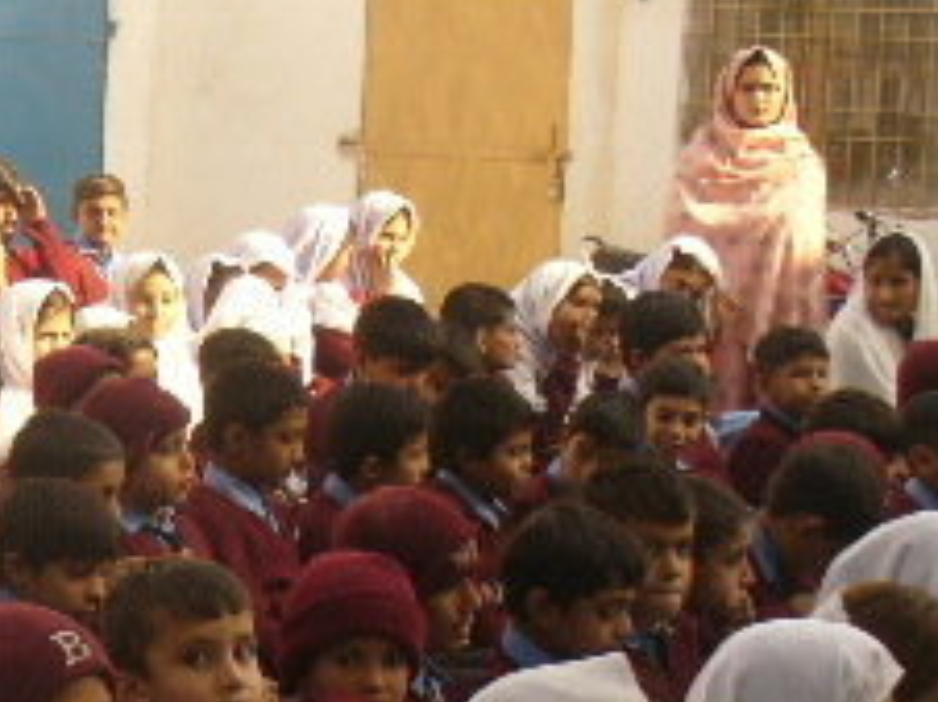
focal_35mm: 105
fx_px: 2842
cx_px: -183
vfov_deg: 13.9
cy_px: 644
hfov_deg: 17.8
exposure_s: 1/250
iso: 80
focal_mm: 6.1
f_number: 2.8
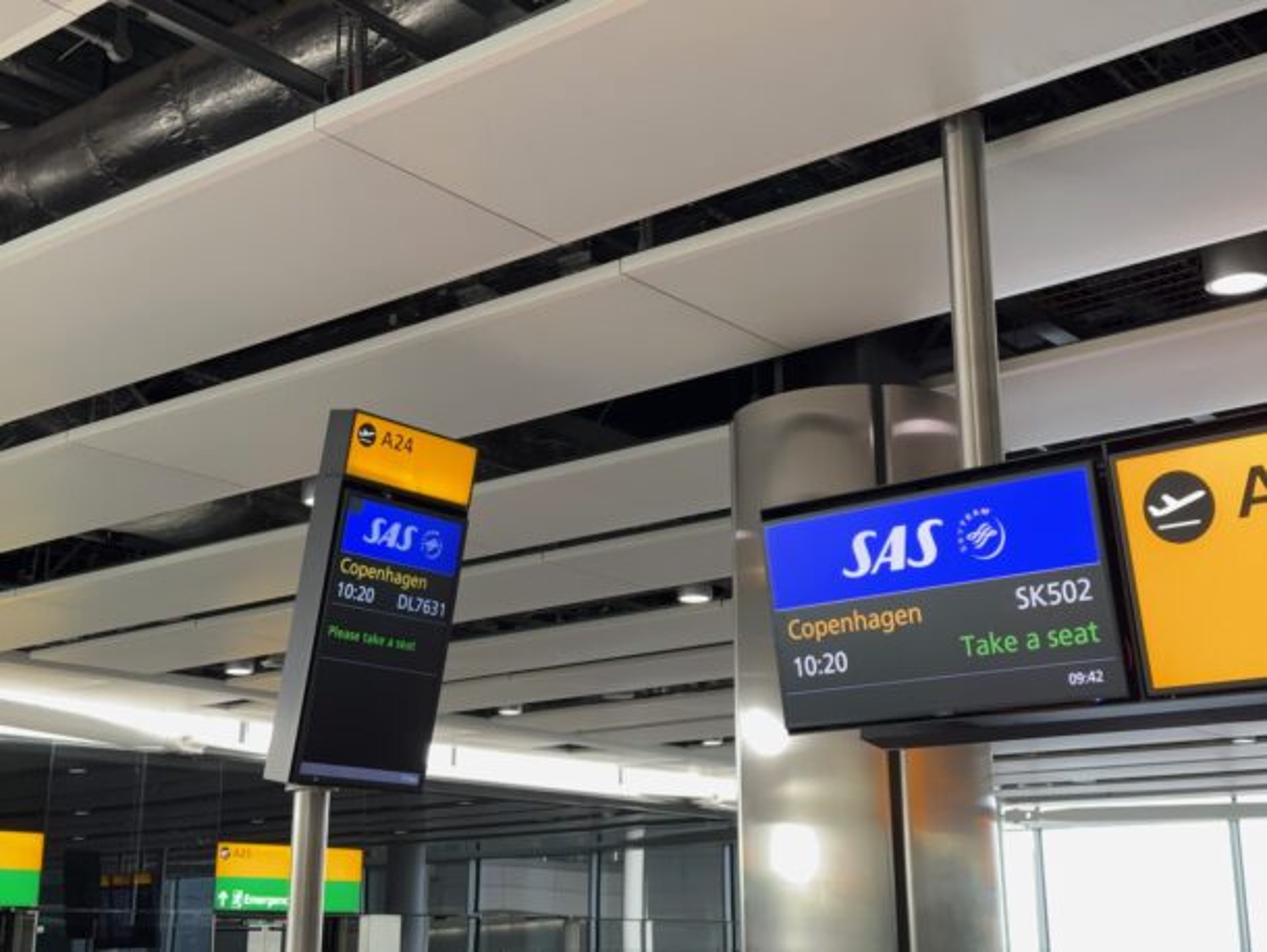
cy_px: 476
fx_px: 1758
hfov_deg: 39.6
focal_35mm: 48
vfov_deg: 30.3
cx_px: 634
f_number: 1.78
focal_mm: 6.76
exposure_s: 1/60
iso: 160
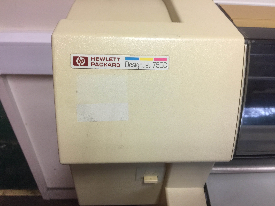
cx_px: 138
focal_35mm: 29
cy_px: 103
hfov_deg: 61.7
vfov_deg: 48.2
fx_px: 230
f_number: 2.2
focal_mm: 4.15
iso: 50
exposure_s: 1/33
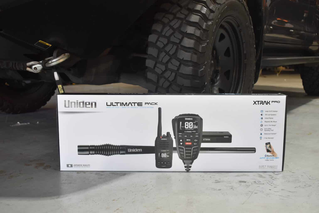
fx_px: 346
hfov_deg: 49.6
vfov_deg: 34.2
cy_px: 106
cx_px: 160
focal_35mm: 39
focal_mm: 26
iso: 800
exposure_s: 1/60
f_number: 4
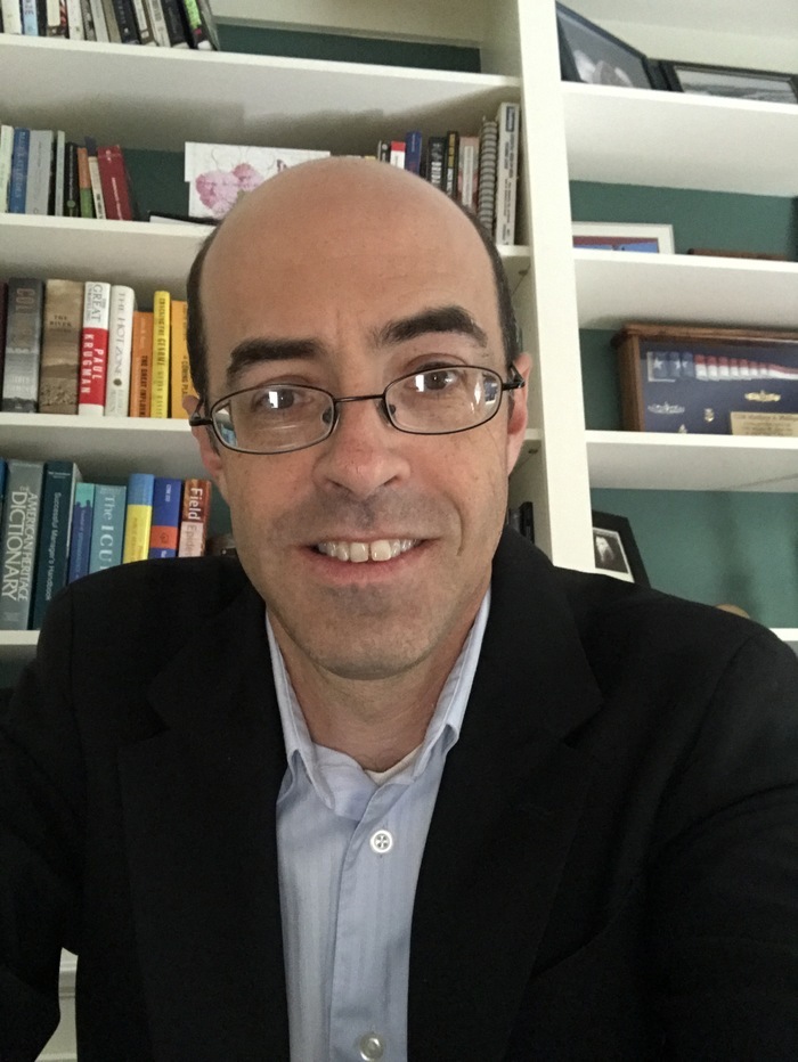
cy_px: 531
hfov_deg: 44.2
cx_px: 399
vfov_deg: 56.8
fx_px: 983
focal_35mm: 32
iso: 250
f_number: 2.2
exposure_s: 1/20
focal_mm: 2.87
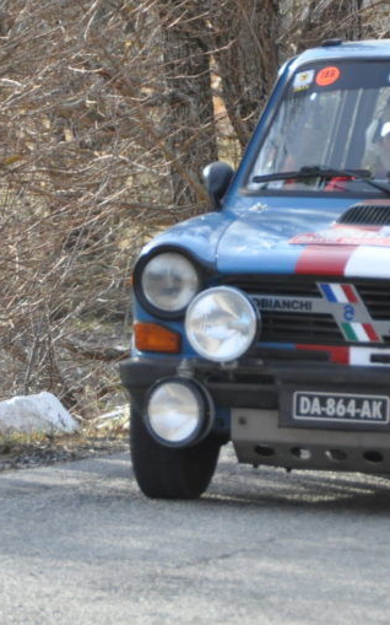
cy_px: 312
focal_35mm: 346
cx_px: 395
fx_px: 5886
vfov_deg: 6.1
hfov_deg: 3.8
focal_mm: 150
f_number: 5.6
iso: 1000
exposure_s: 1/1250
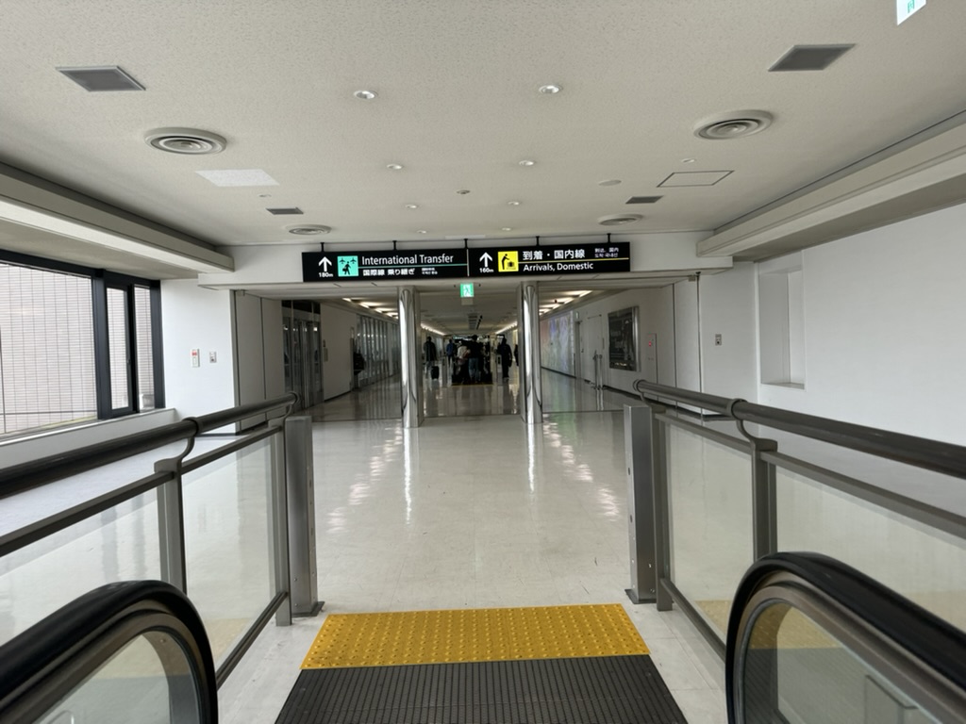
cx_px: 483
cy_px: 362
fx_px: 670
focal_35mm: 24
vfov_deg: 56.8
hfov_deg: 71.6
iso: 64
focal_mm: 6.76
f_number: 1.78
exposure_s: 1/153
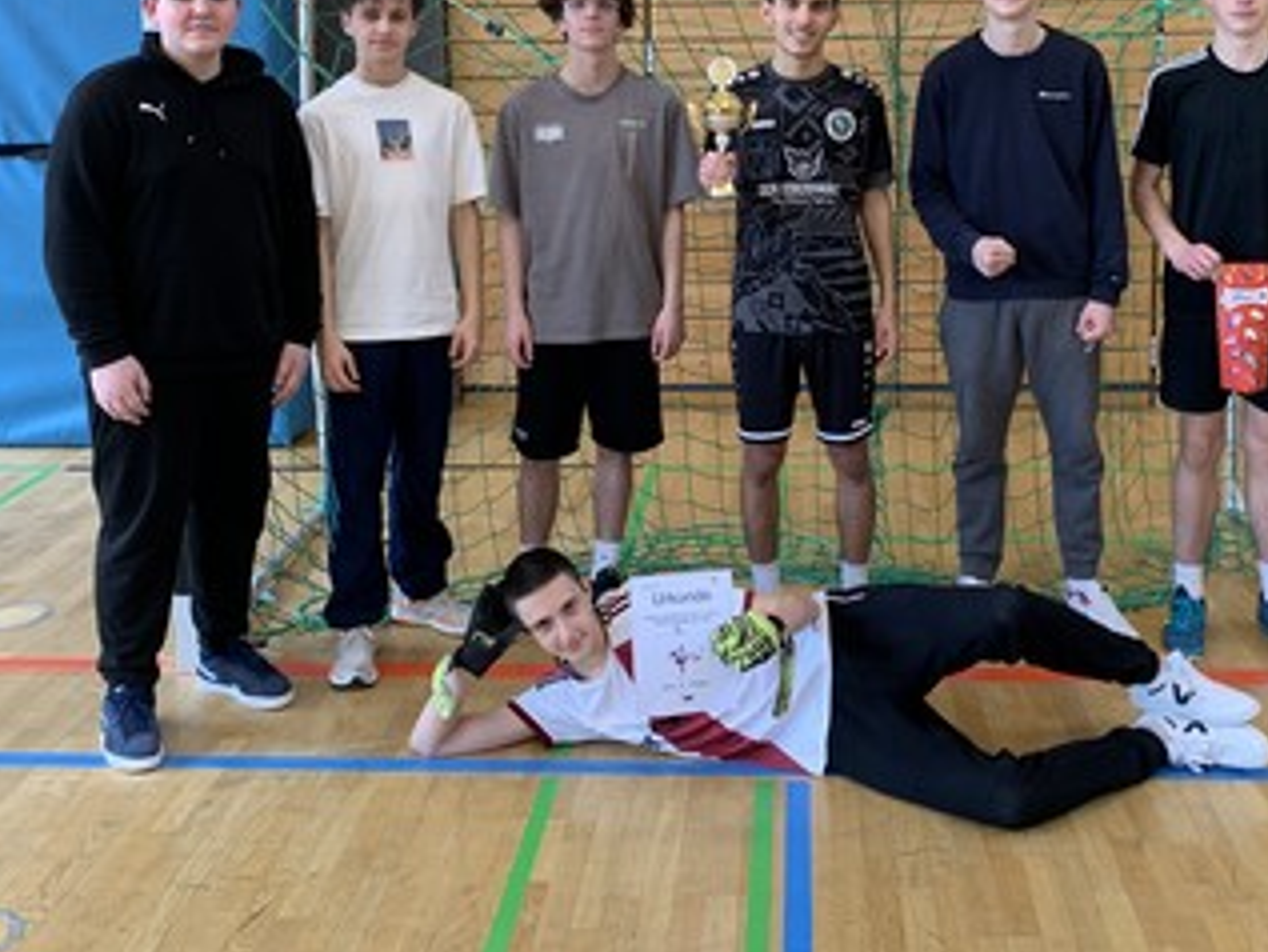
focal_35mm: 41
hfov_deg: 45.6
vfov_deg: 34.4
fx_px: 1502
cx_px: 740
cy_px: 238
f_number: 1.8
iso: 100
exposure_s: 1/60
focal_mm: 4.25
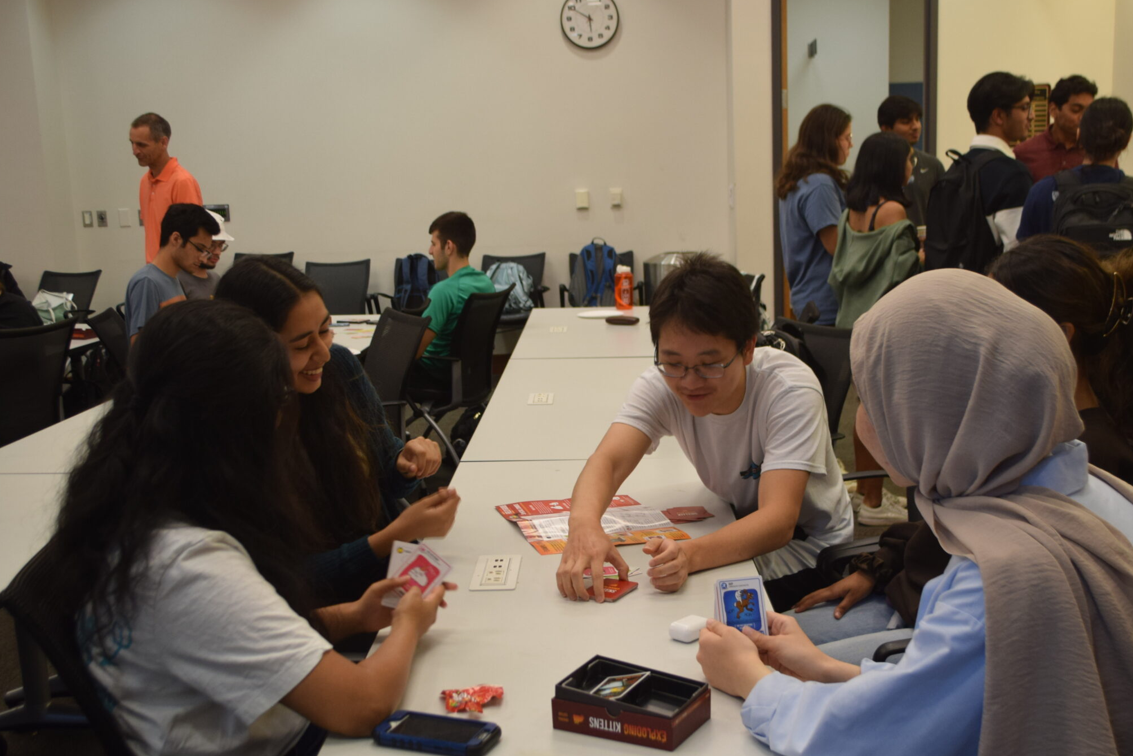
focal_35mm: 42
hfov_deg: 46.4
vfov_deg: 31.9
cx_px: 587
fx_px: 1322
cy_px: 414
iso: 560
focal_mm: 22
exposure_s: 1/60
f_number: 4
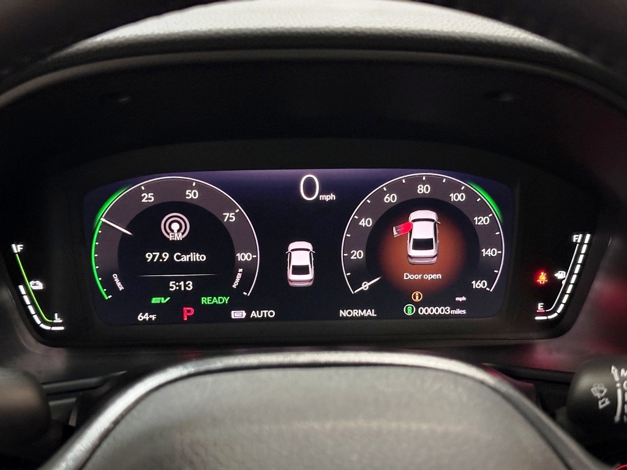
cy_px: 235
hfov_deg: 39.7
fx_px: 869
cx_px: 314
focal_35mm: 48
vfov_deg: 30.3
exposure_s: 1/24
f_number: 1.78
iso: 640
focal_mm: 6.86
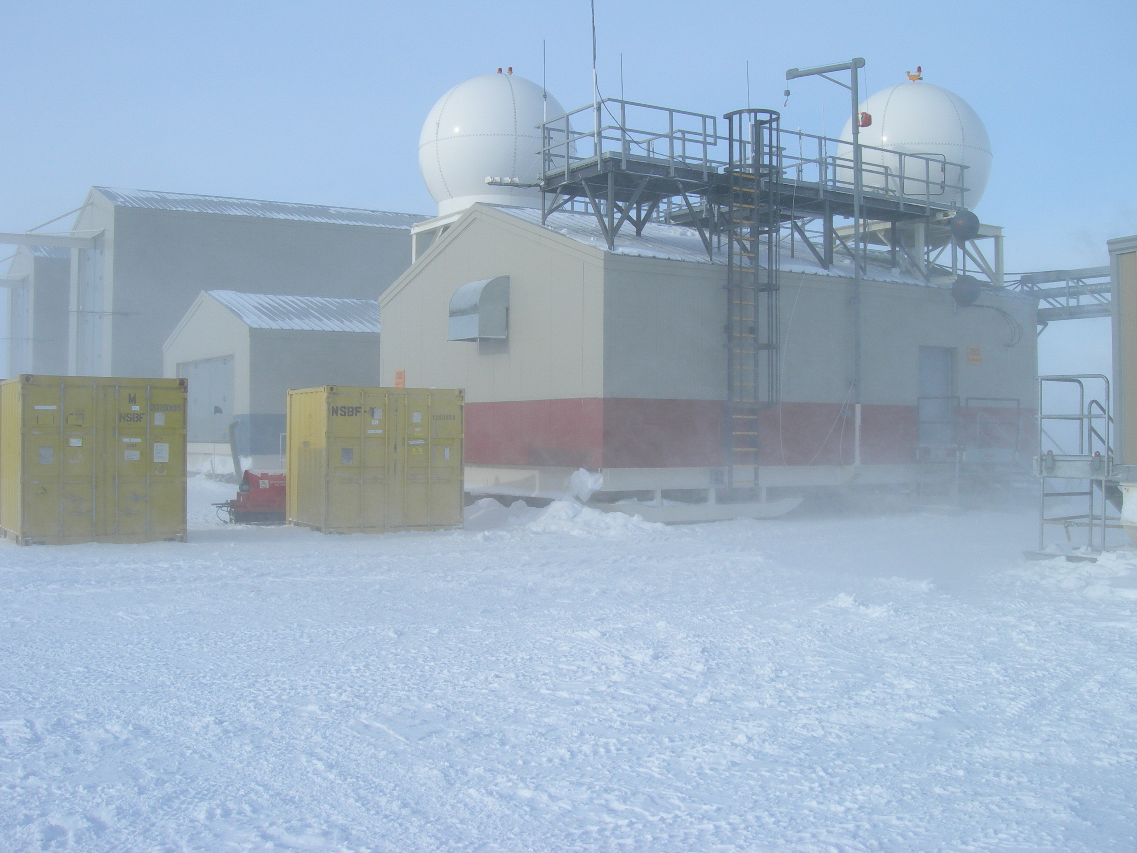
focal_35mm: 40
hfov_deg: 46.8
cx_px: 586
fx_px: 1314
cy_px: 427
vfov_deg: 36.0
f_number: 4.8
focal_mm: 7.8
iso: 50
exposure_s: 1/762
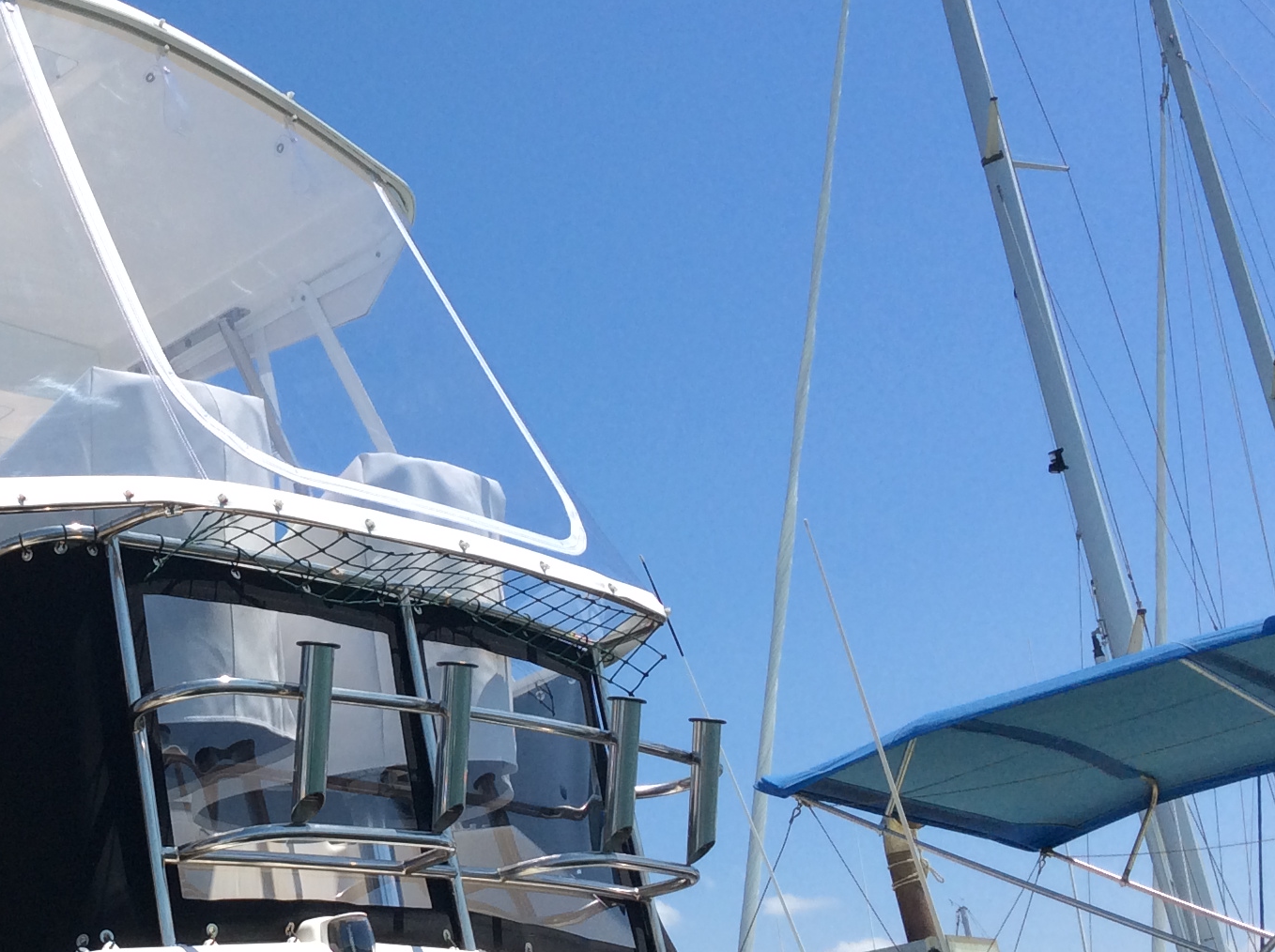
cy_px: 501
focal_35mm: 63
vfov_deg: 23.2
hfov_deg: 29.4
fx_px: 2317
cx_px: 111
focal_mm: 3.3
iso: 32
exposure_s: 1/1546
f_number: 2.4
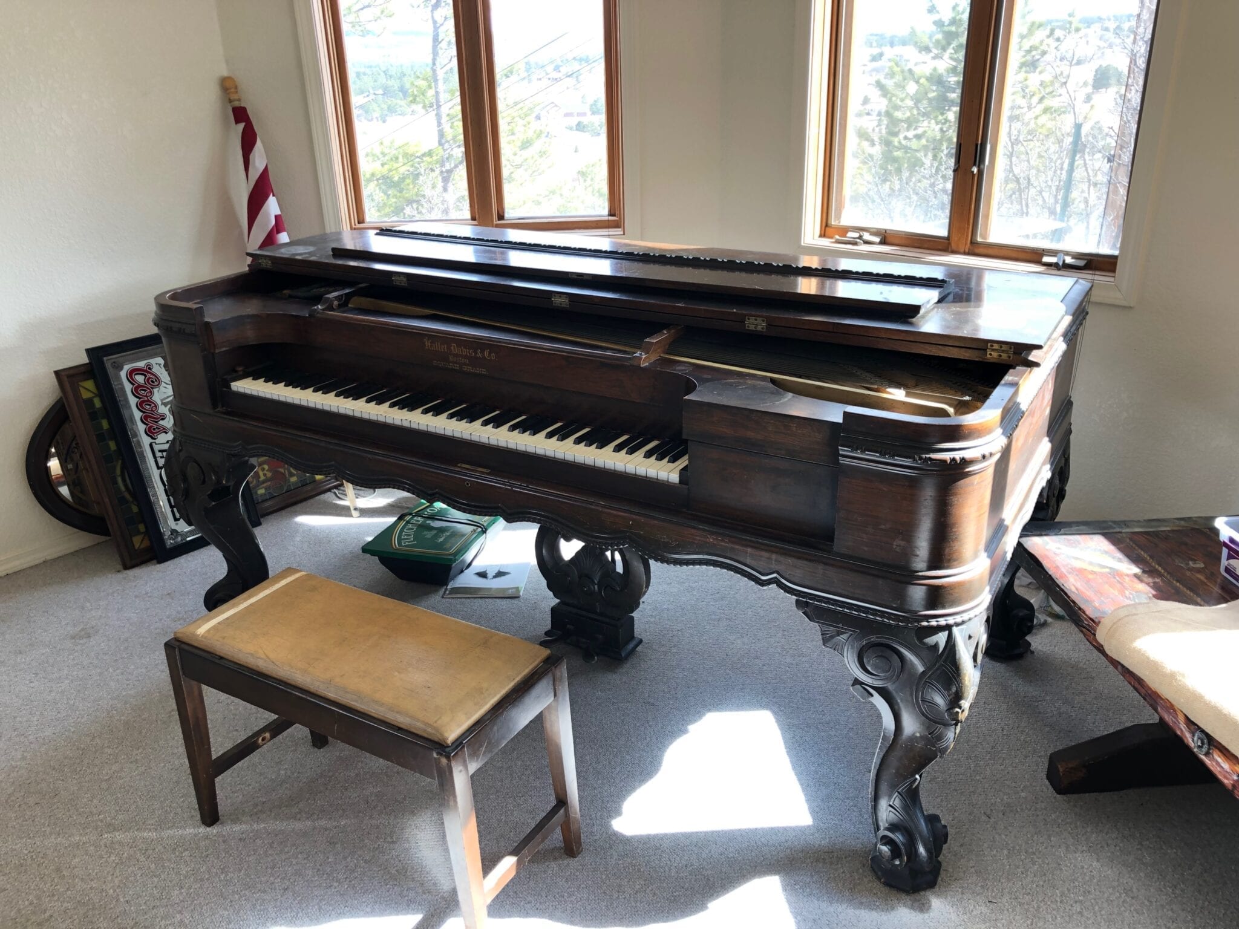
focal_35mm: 28
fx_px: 1002
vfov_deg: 49.7
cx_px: 620
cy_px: 464
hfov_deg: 63.4
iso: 100
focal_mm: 4
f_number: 1.8
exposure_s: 1/120
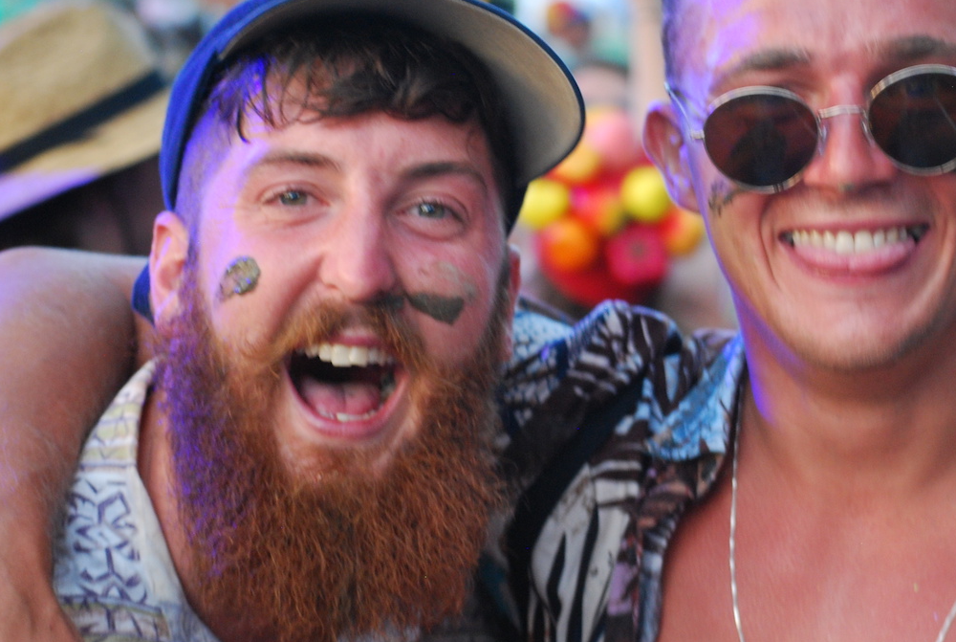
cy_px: 300
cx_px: 600
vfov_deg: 11.1
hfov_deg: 16.5
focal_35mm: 124
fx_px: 3293
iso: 720
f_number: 4
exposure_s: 1/30
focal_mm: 55
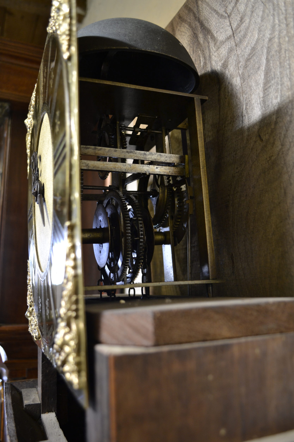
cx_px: 147
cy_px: 221
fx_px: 367
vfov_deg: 61.9
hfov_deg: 43.6
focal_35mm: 30
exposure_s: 1/25
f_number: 3.8
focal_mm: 20
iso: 400
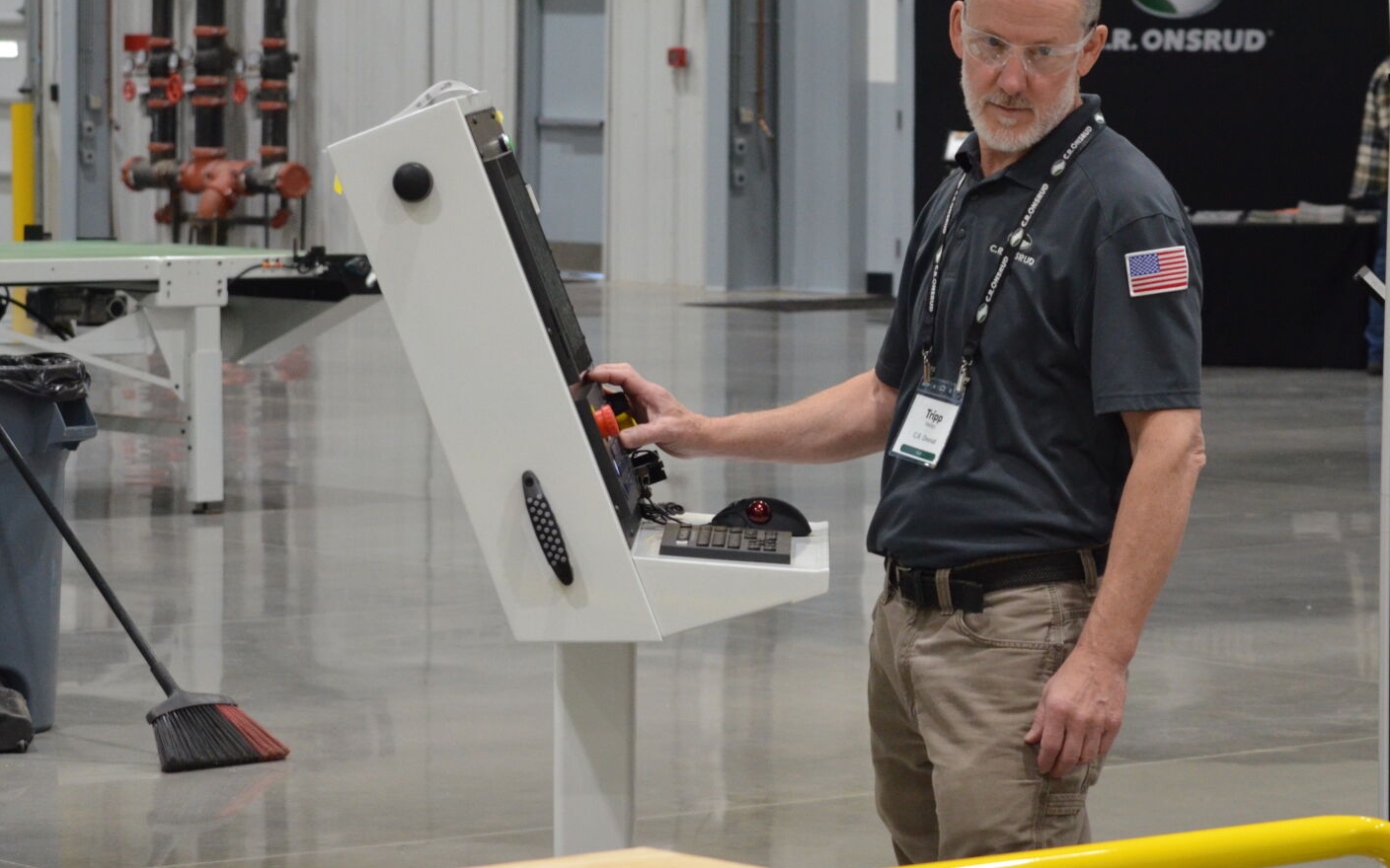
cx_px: 714
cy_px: 431
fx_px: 5228
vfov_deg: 9.5
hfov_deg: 15.1
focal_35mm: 138
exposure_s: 1/160
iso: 2000
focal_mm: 72
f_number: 6.3
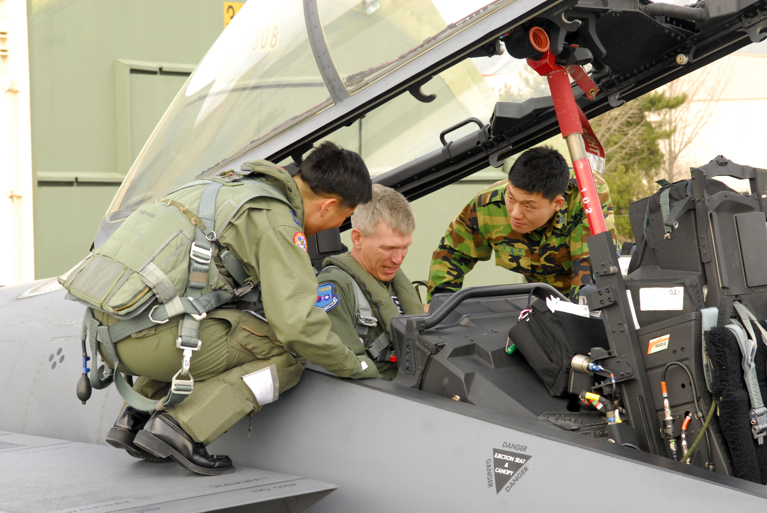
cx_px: 384
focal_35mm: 82
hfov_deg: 24.6
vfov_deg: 16.6
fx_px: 1760
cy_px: 256
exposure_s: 1/160
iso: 400
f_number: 8
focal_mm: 55
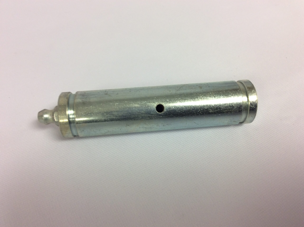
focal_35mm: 32
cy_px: 114
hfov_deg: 56.9
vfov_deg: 44.1
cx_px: 152
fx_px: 281
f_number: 2.4
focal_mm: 3.3
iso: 40
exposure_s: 1/24
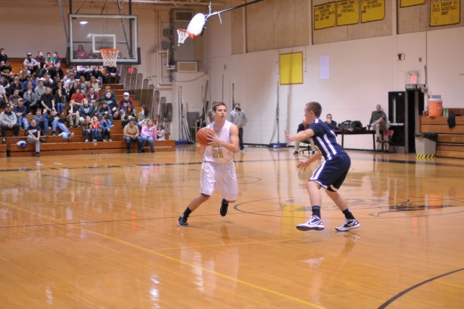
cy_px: 155
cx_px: 229
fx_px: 979
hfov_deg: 26.7
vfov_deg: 17.9
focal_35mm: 76
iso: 640
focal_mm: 50
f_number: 1.4
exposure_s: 1/250
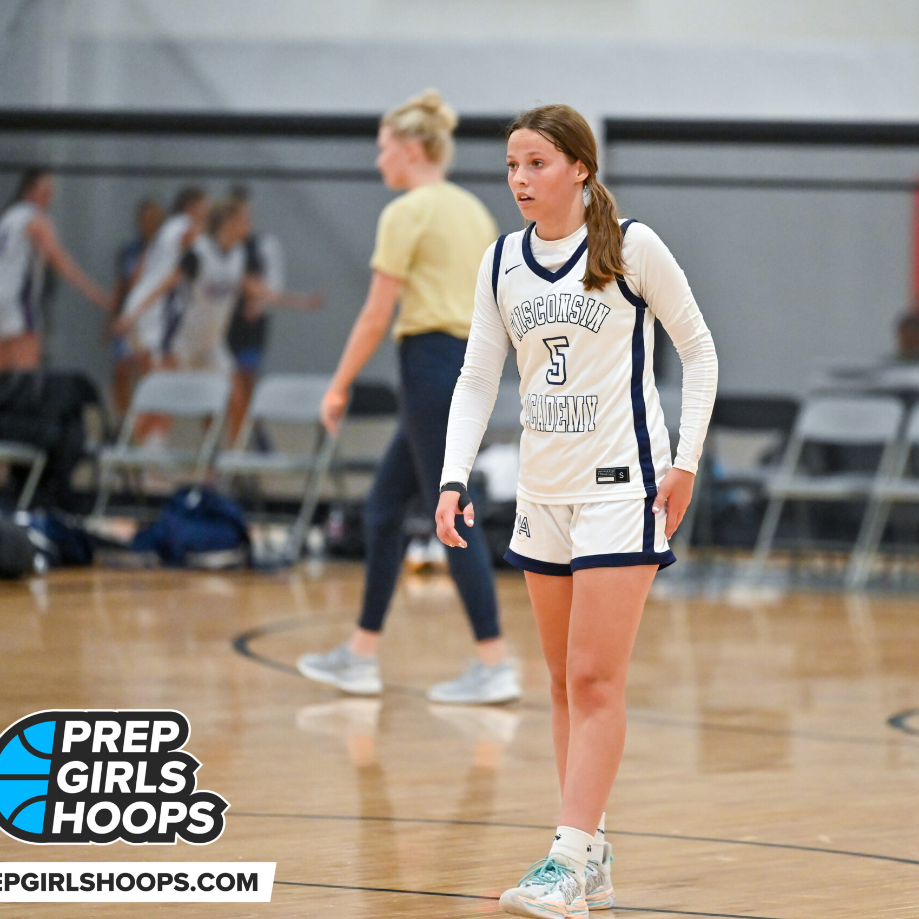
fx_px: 7689
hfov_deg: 6.8
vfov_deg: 6.8
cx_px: 617
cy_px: 459
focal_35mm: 256
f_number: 2.8
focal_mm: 200
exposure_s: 1/1250
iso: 4000
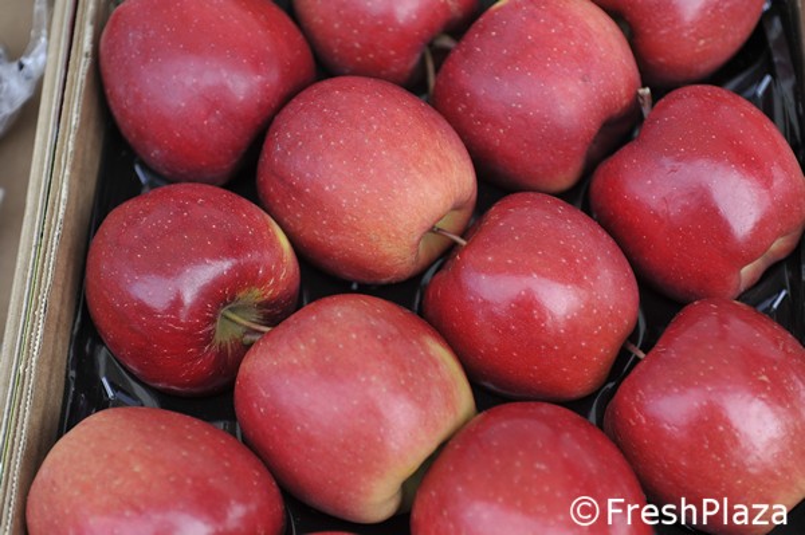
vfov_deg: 19.4
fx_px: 1564
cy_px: 268
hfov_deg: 28.9
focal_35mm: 70
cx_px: 402
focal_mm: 70
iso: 360
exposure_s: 1/400
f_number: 4.5
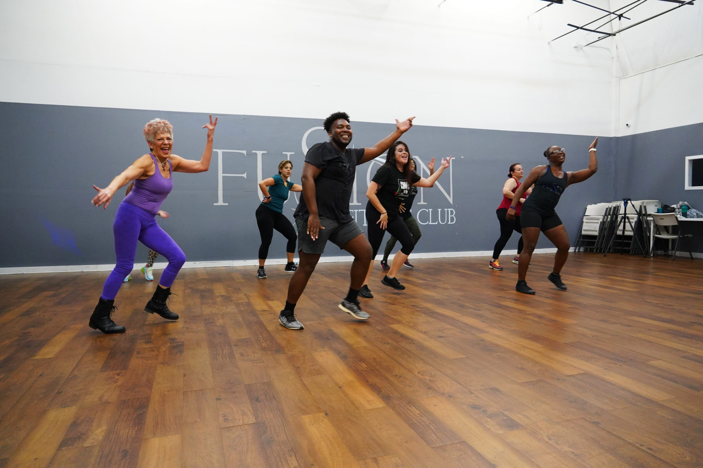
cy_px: 234
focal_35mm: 24
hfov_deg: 73.7
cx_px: 352
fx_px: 469
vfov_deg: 53.1
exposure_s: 1/160
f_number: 4
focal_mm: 24
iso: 6400
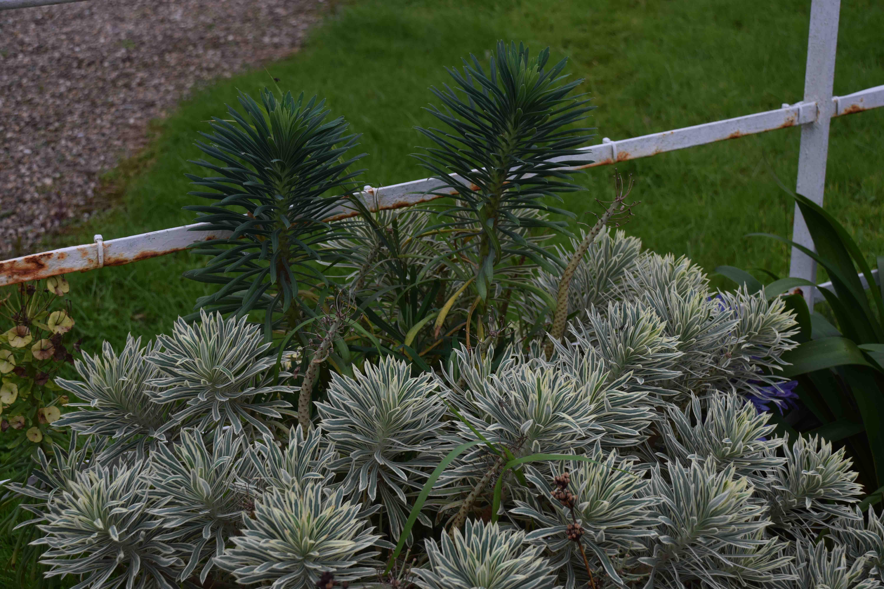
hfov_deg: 35.1
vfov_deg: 23.8
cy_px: 294
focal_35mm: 57
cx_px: 442
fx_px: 1400
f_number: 4.5
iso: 250
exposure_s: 1/500
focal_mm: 38
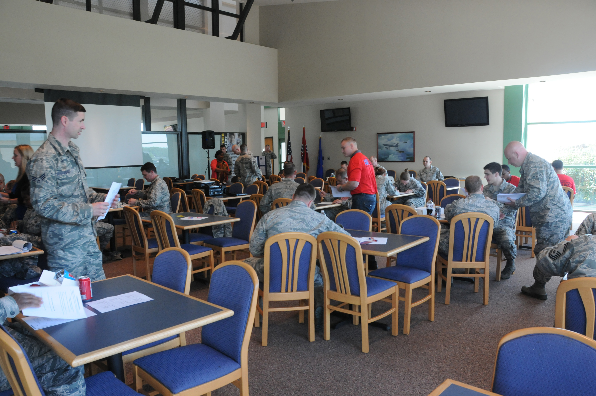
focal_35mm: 27
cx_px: 298
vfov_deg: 47.8
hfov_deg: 67.4
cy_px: 198
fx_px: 446
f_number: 8
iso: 800
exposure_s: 1/50
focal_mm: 18
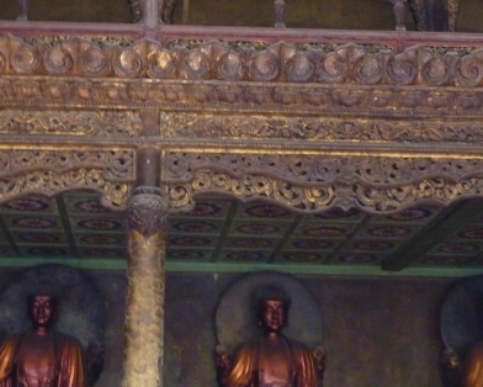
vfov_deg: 23.5
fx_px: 930
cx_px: 166
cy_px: 149
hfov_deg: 29.0
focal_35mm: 65
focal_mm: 7.3
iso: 800
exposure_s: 1/8
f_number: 3.7
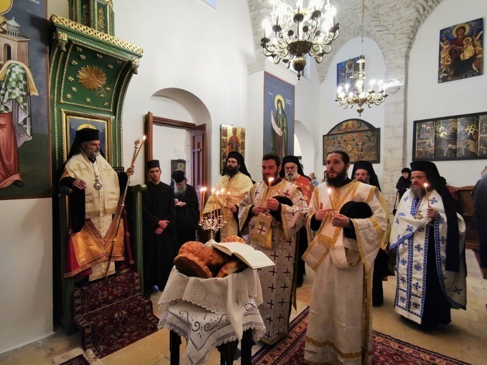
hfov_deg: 87.8
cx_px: 244
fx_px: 253
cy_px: 182
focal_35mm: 18
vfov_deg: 71.6
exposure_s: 1/25
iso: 320
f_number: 2.2
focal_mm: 2.35
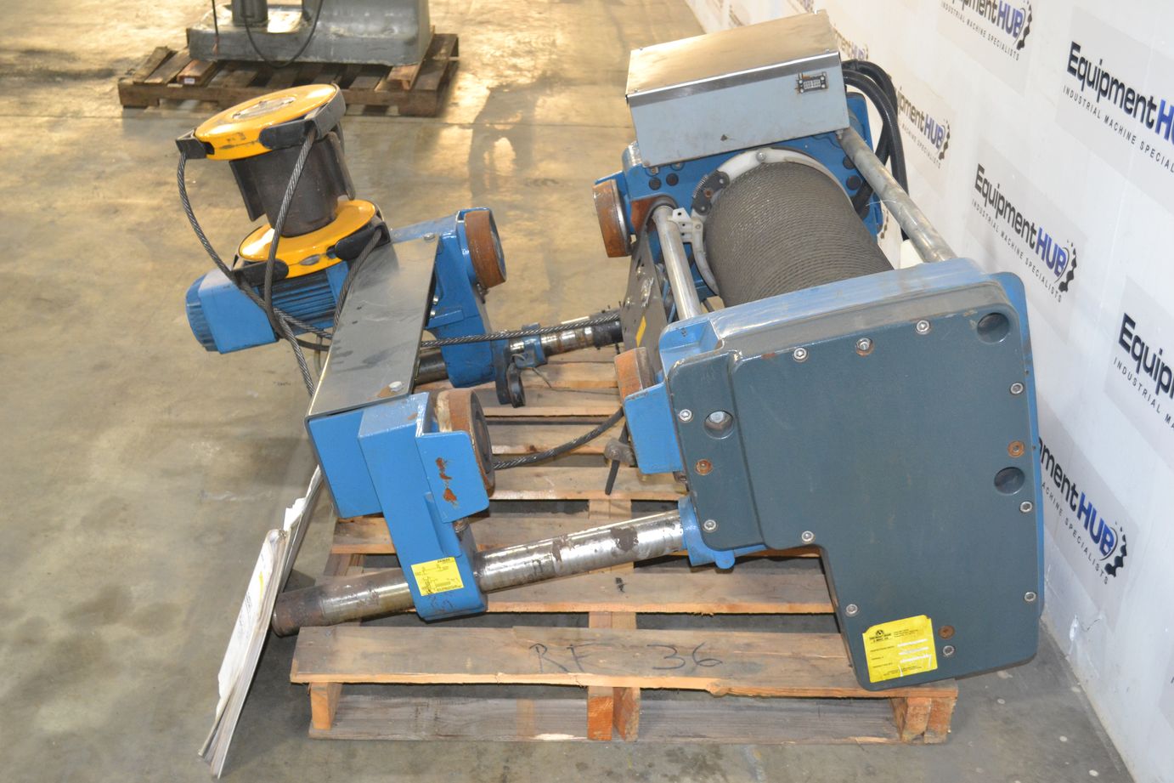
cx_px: 587
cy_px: 392
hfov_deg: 46.4
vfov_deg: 31.9
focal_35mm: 42
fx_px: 1369
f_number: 4.5
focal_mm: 28
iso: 1400
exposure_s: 1/60
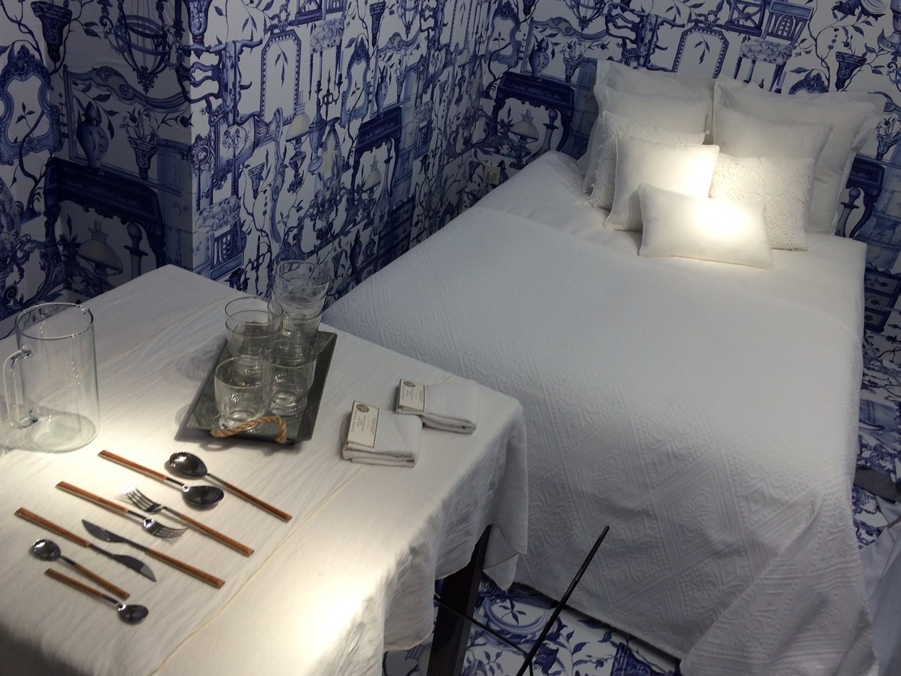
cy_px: 341
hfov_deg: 56.8
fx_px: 833
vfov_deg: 44.2
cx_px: 479
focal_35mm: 32
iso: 32
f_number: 2.2
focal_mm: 4.15
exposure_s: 1/100
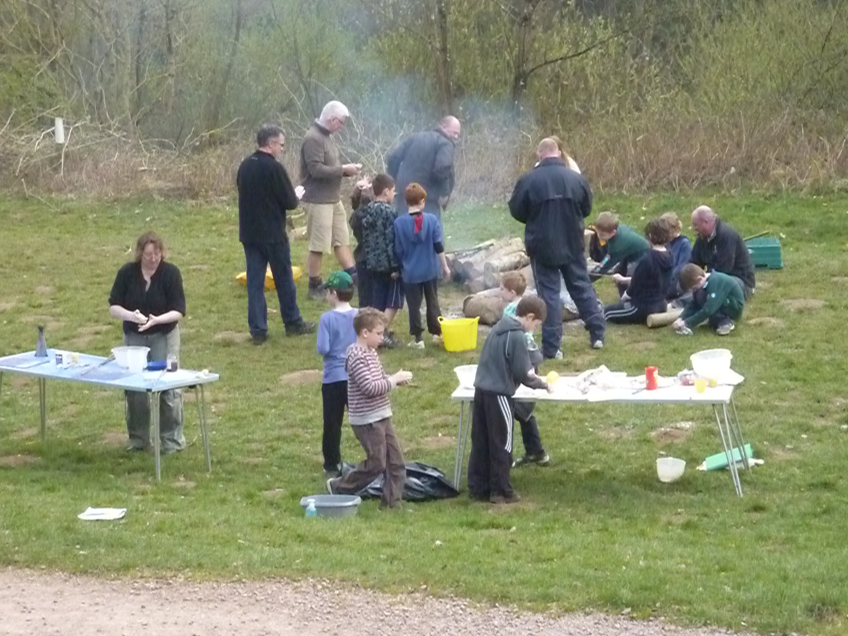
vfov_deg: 11.9
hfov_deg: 15.8
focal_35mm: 125
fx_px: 3062
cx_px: 387
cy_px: 322
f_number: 5.6
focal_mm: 18.2
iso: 1600
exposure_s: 1/800
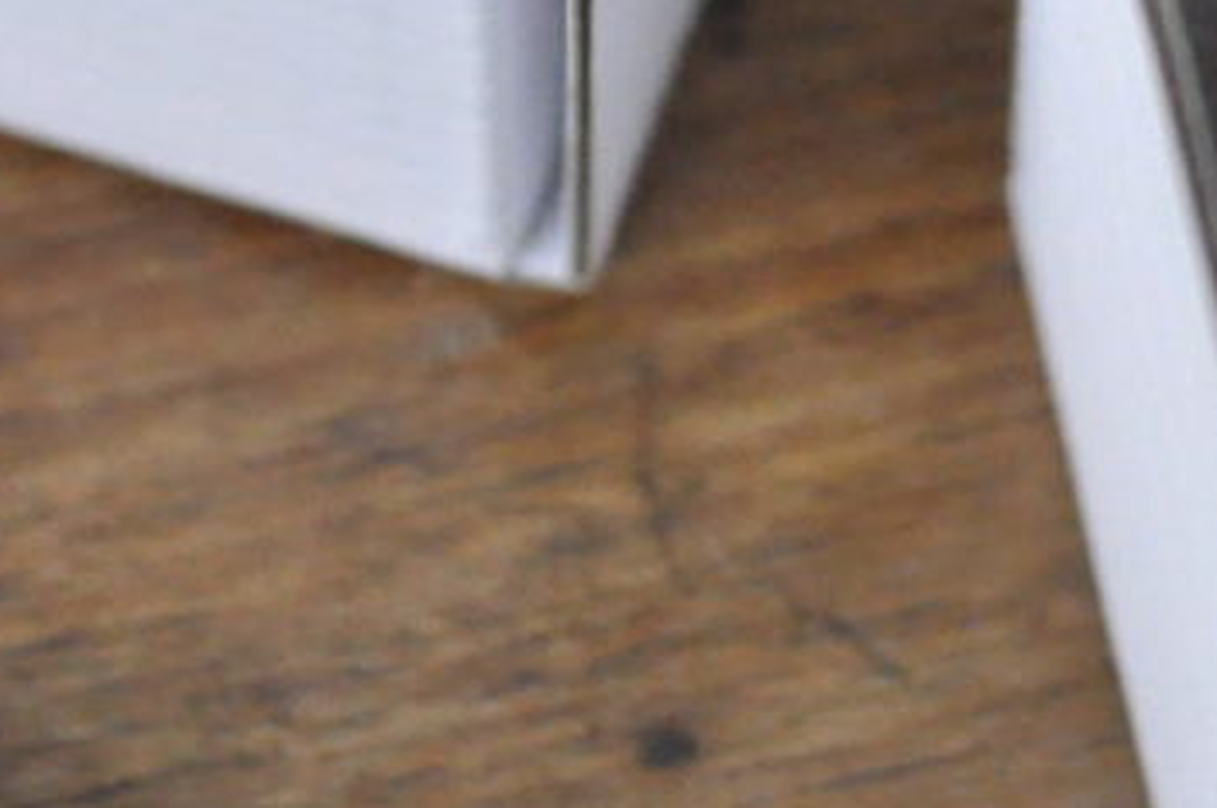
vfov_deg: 6.9
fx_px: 6617
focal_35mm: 196
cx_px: 894
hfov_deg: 10.5
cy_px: -306
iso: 3200
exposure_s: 1/3200
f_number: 2.8
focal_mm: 30
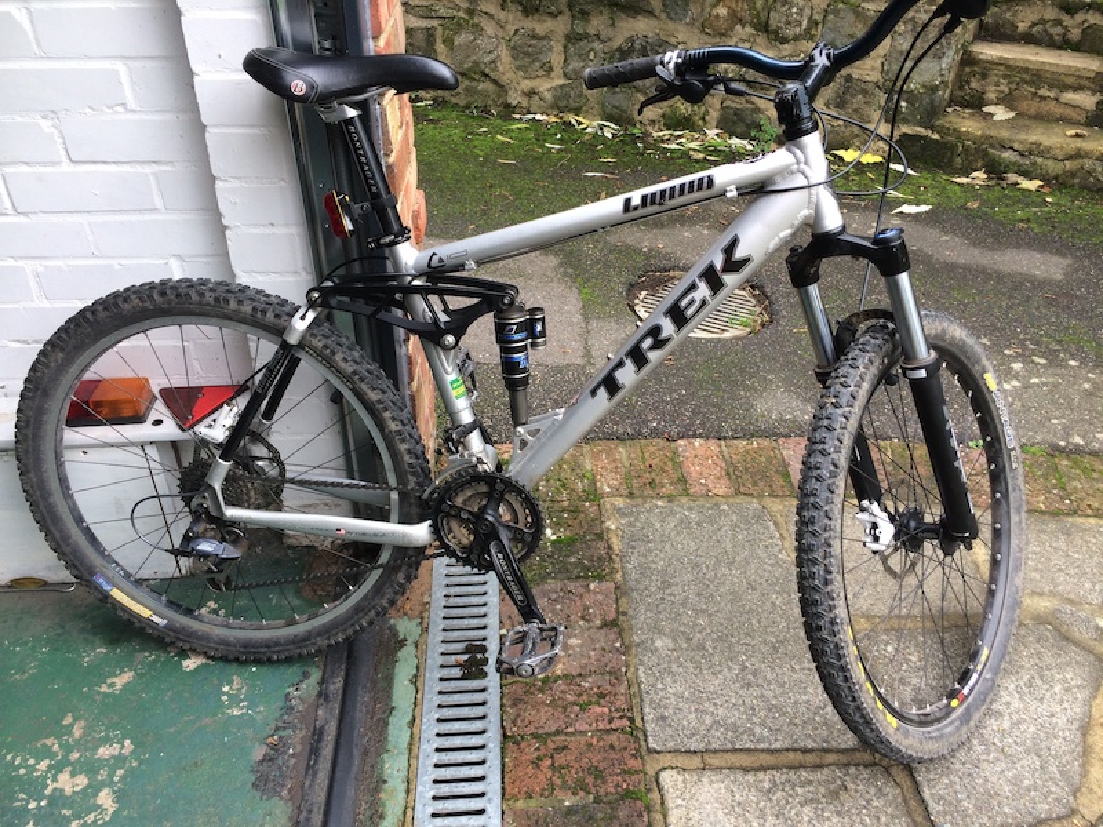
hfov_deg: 60.0
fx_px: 956
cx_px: 552
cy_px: 414
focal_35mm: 30
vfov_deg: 46.8
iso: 50
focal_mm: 4.12
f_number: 2.2
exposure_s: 1/120
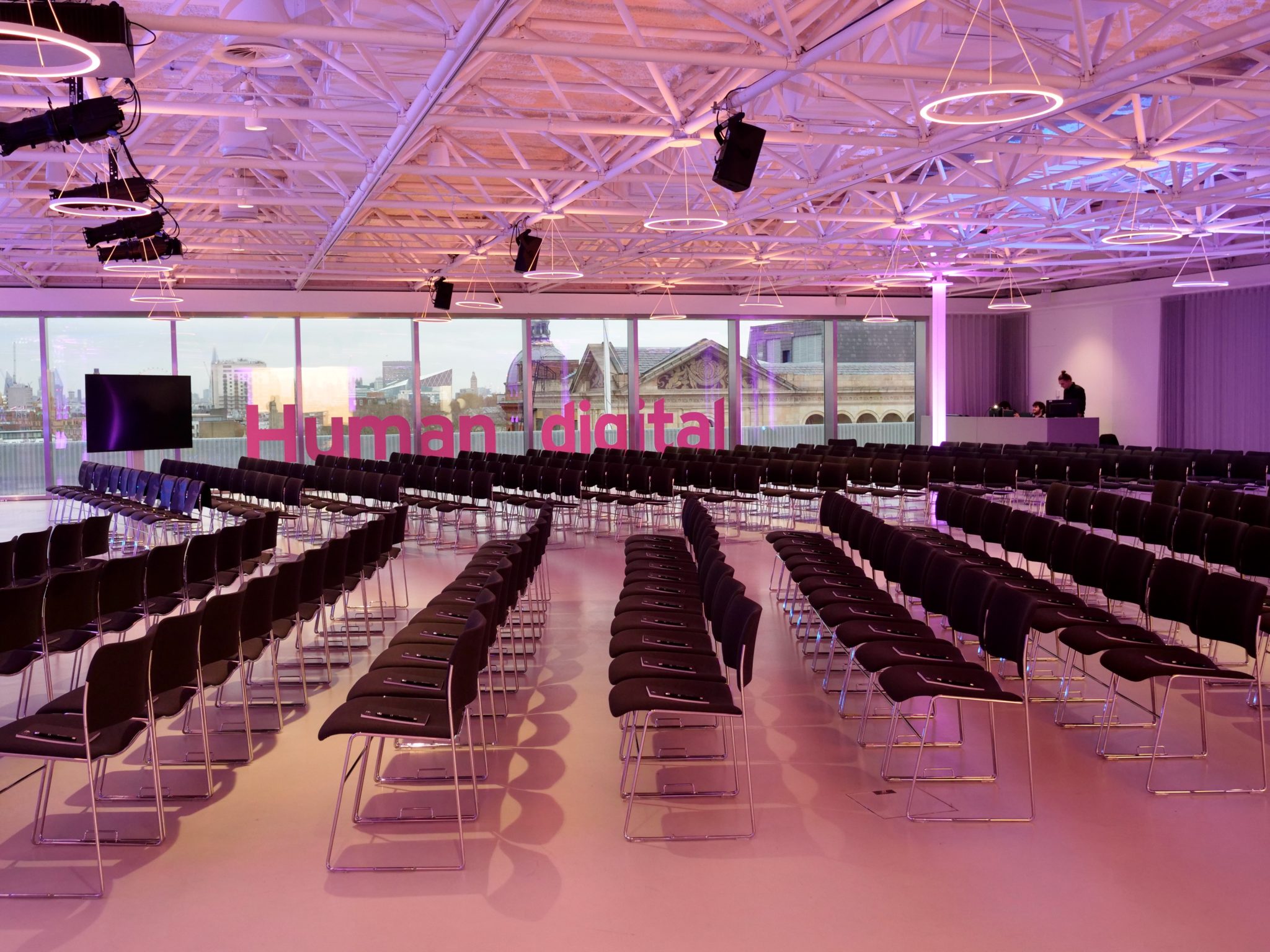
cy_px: 476
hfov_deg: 51.4
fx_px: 1321
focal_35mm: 36
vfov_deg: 39.7
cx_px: 635
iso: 800
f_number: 3.2
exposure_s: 1/60
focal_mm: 18
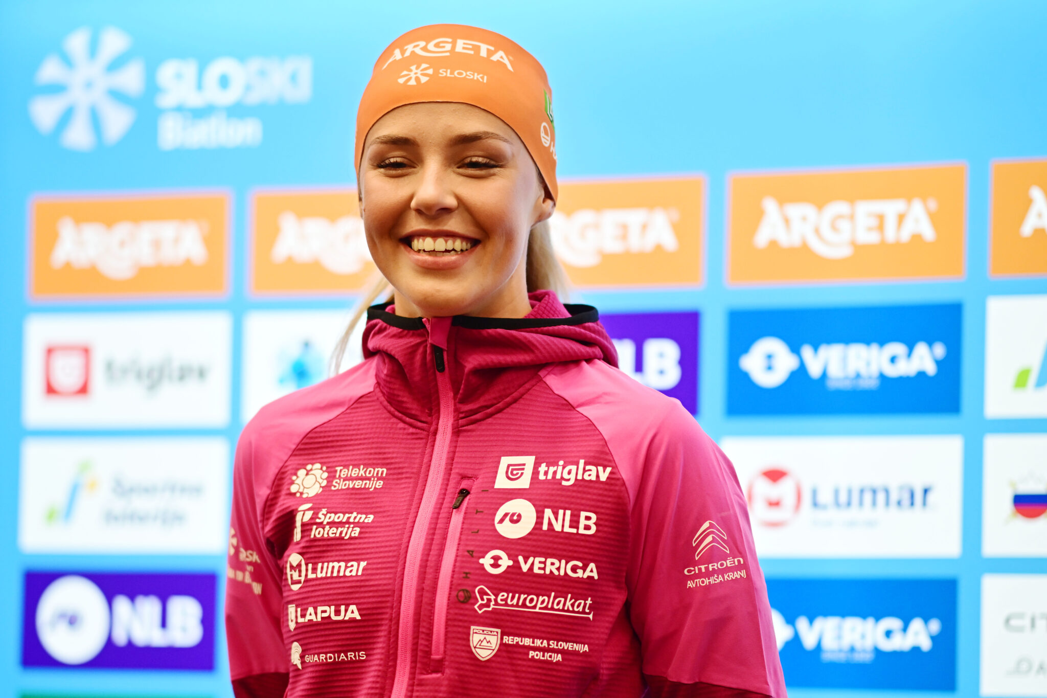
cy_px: 349
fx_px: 3053
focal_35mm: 105
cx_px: 524
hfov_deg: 19.5
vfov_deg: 13.0
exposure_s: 1/320
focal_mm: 105
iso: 500
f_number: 1.4
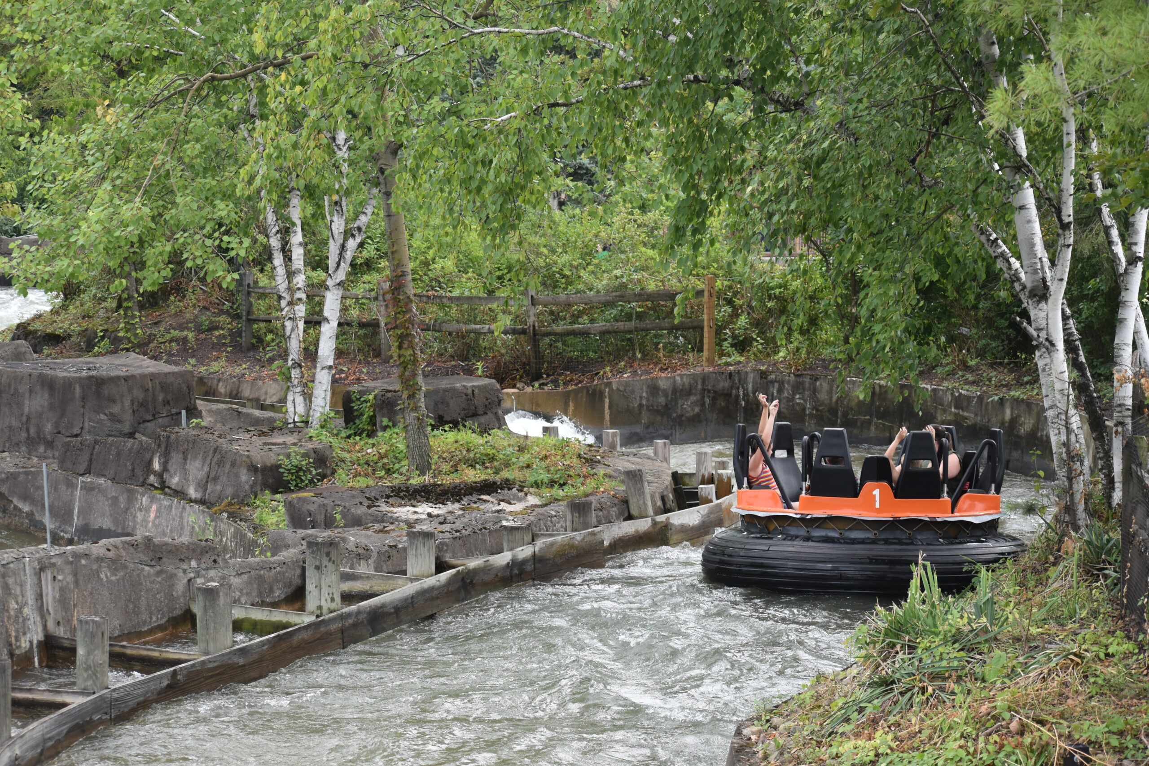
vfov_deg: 13.0
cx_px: 574
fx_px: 3351
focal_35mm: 105
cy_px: 383
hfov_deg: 19.5
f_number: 5.6
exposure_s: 1/500
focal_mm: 70
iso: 400
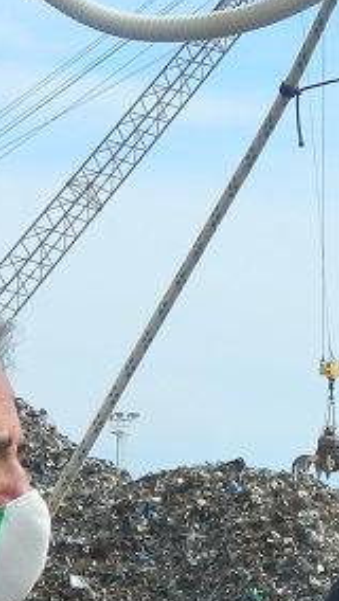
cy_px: 734
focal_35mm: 322
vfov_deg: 6.7
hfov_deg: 3.8
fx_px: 5140
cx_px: 375
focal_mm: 12.6
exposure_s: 1/640
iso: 80
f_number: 4
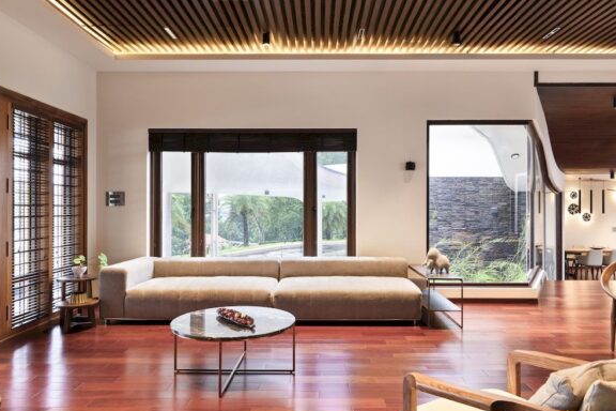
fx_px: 428
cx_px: 305
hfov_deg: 71.5
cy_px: 213
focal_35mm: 25
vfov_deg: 51.3
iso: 100
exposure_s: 4
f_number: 11
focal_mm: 24
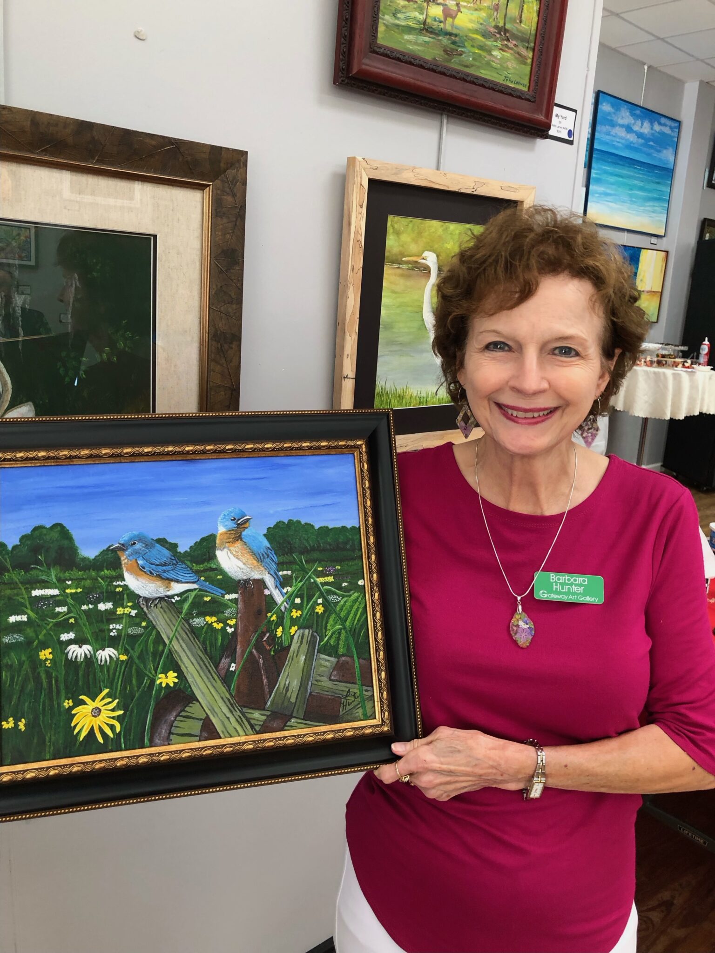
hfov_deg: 49.7
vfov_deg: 63.4
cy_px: 476
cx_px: 358
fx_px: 771
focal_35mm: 28
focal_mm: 4
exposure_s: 1/24
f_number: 1.8
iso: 40
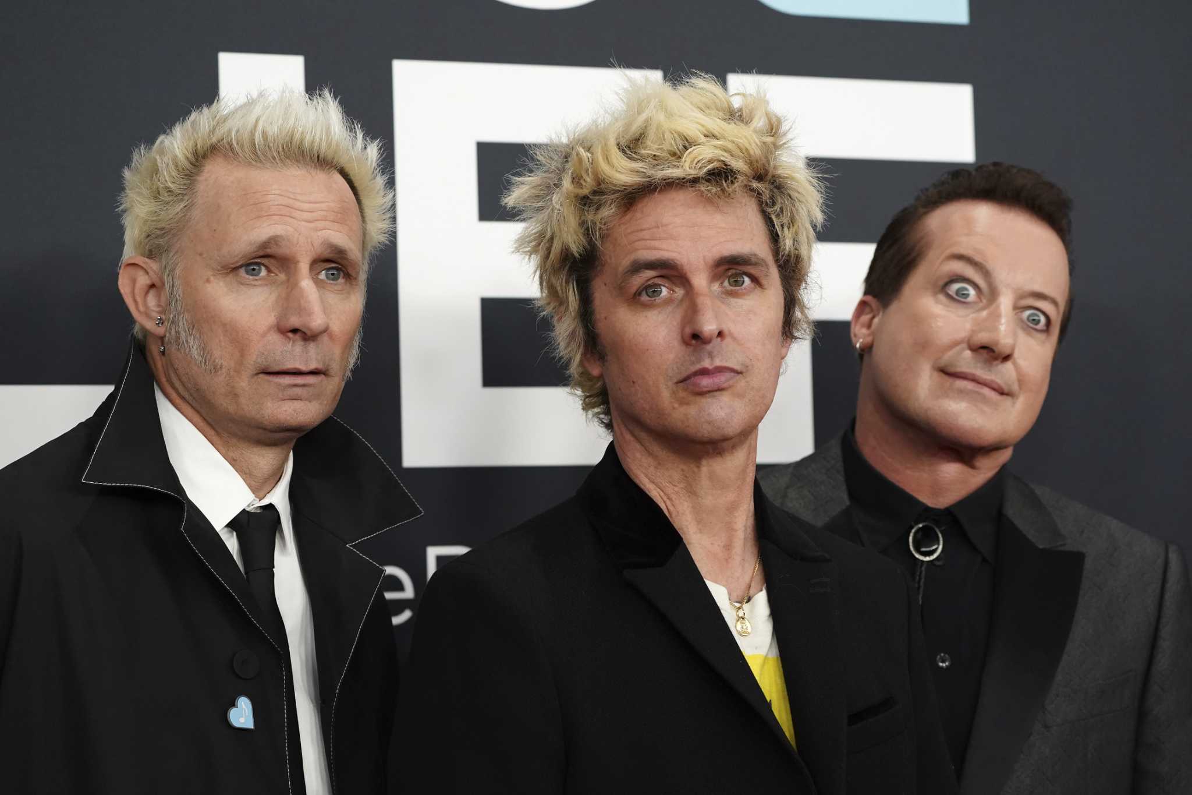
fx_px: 3311
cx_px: 596
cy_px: 398
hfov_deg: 20.4
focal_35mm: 100
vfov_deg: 13.7
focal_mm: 100
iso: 4000
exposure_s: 1/640
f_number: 5.6
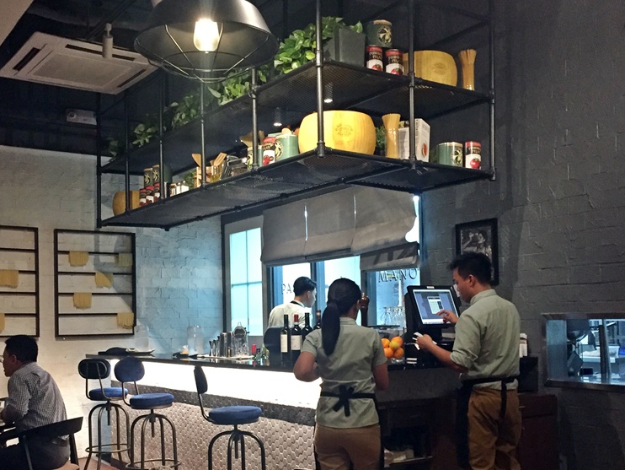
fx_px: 722
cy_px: 313
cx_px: 282
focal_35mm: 40
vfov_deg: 35.6
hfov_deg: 46.7
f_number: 2.2
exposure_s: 1/30
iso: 250
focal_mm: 4.15
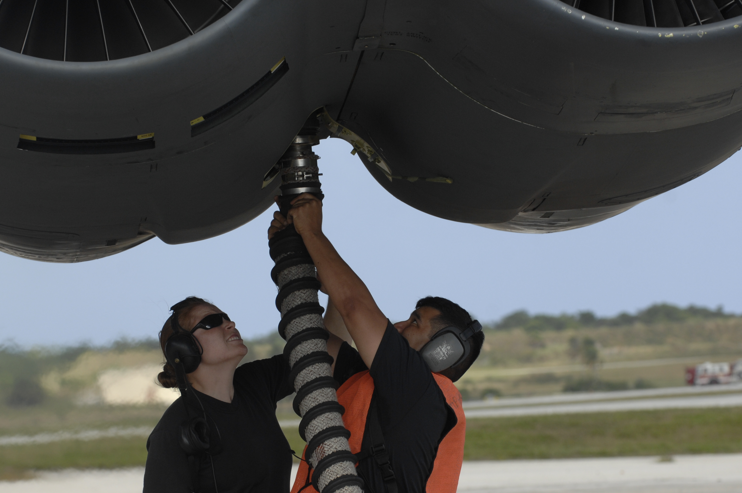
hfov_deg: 8.1
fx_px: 5264
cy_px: 295
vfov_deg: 5.4
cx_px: 343
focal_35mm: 256
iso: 200
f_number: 6.7
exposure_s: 1/500
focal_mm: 125
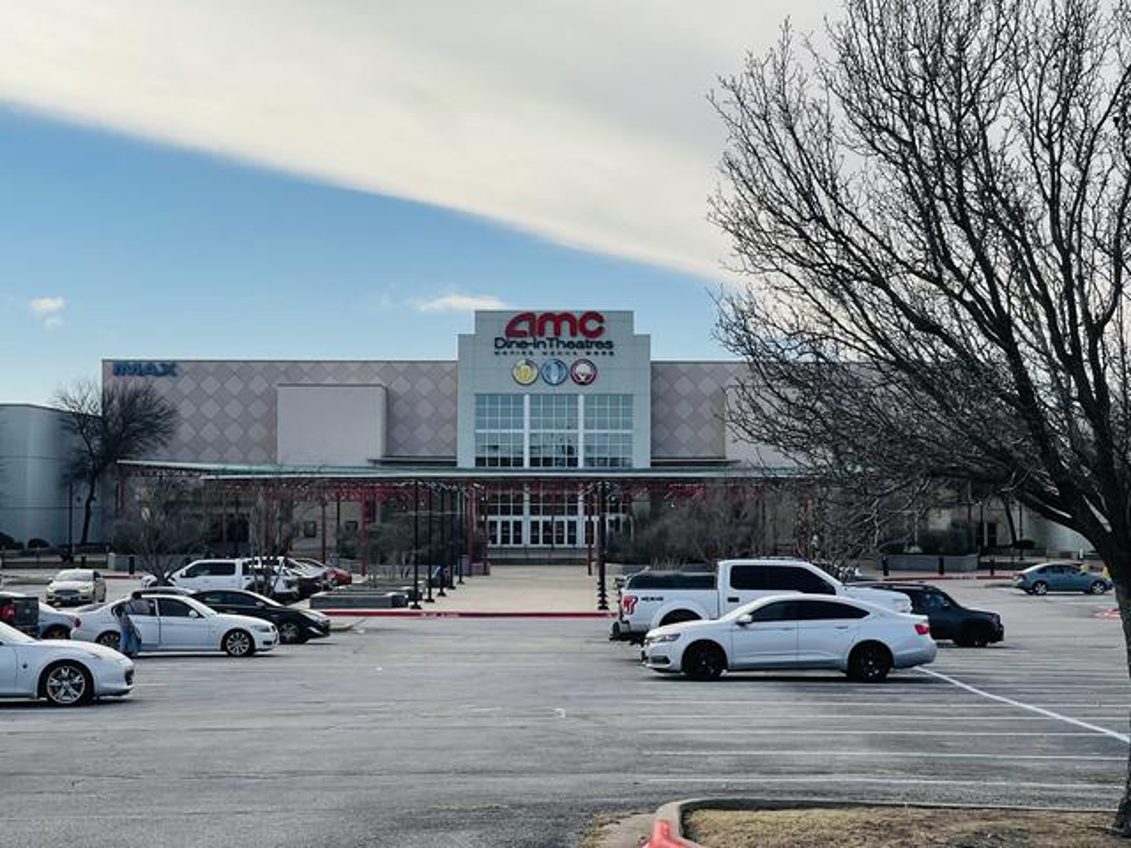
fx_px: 2091
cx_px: 566
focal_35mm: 64
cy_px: 424
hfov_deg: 30.3
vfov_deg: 22.9
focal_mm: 7.5
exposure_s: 1/2538
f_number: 2.2
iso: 20
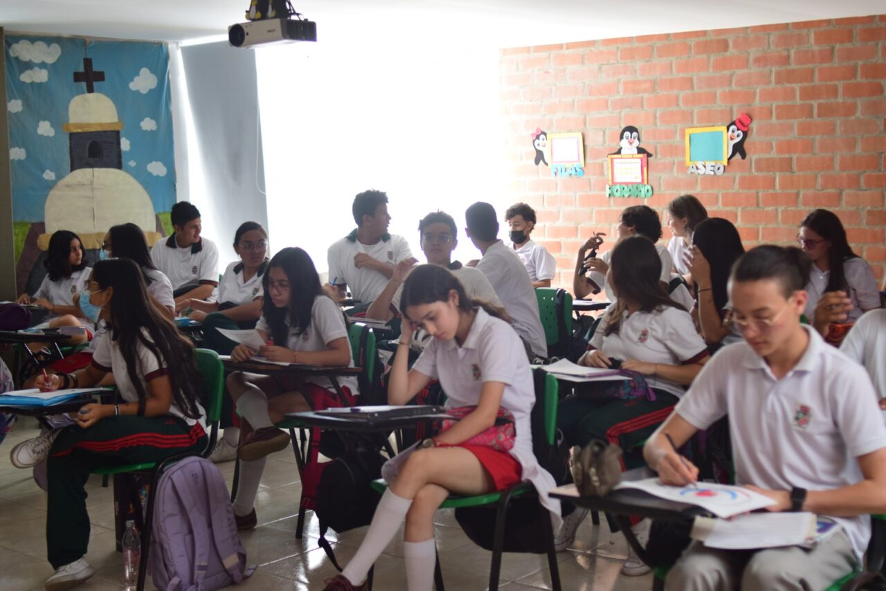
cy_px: 296
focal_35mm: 52
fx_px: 1292
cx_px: 443
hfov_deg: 37.8
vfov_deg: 25.8
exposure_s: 1/320
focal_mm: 35
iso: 400
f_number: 2
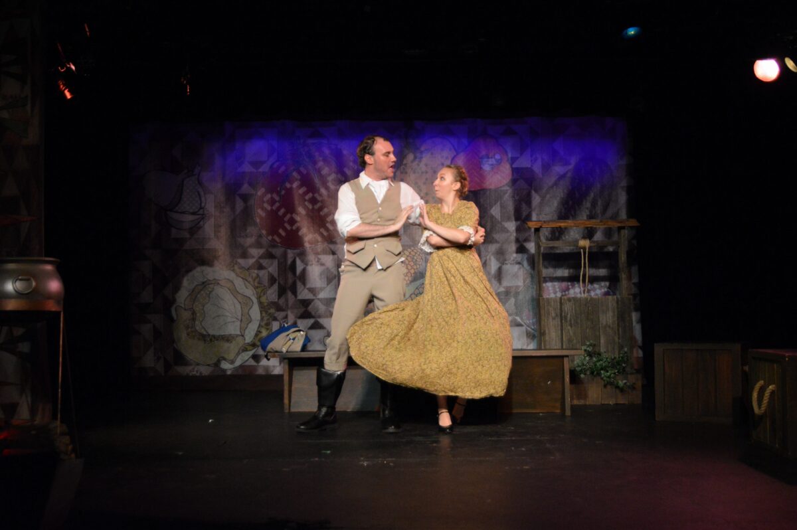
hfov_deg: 46.4
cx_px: 398
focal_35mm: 42
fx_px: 929
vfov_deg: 31.8
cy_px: 265
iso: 2500
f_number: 3.8
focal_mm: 28
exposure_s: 1/500
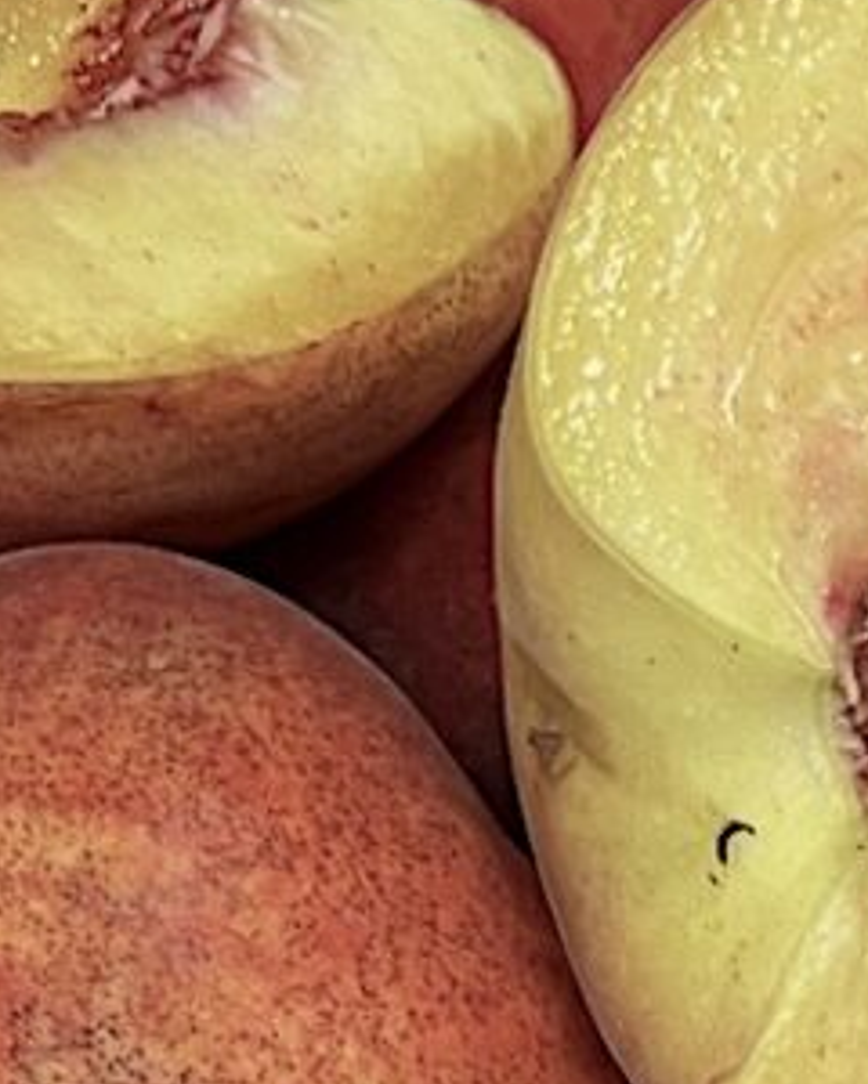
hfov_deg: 11.4
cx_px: 1320
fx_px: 4175
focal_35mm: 130
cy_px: 2490
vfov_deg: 12.2
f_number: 1.5
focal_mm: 5.7
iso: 80
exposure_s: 1/60
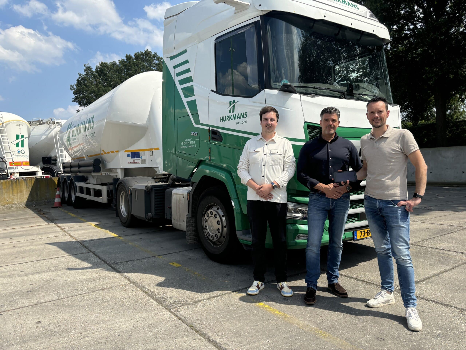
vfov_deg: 53.1
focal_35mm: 26
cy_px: 175
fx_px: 350
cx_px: 233
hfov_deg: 67.3
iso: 50
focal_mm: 5.96
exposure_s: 1/3413
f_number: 1.6
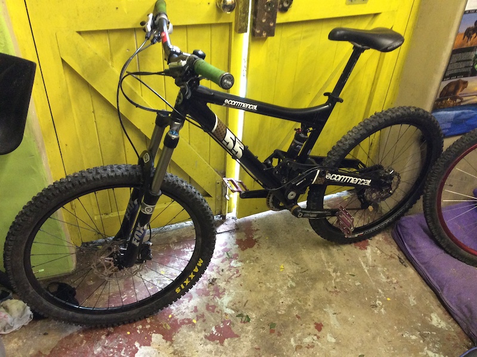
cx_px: 238
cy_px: 178
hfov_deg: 56.9
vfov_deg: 44.1
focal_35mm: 32
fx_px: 440
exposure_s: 1/25
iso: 200
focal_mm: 3.3
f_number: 2.4
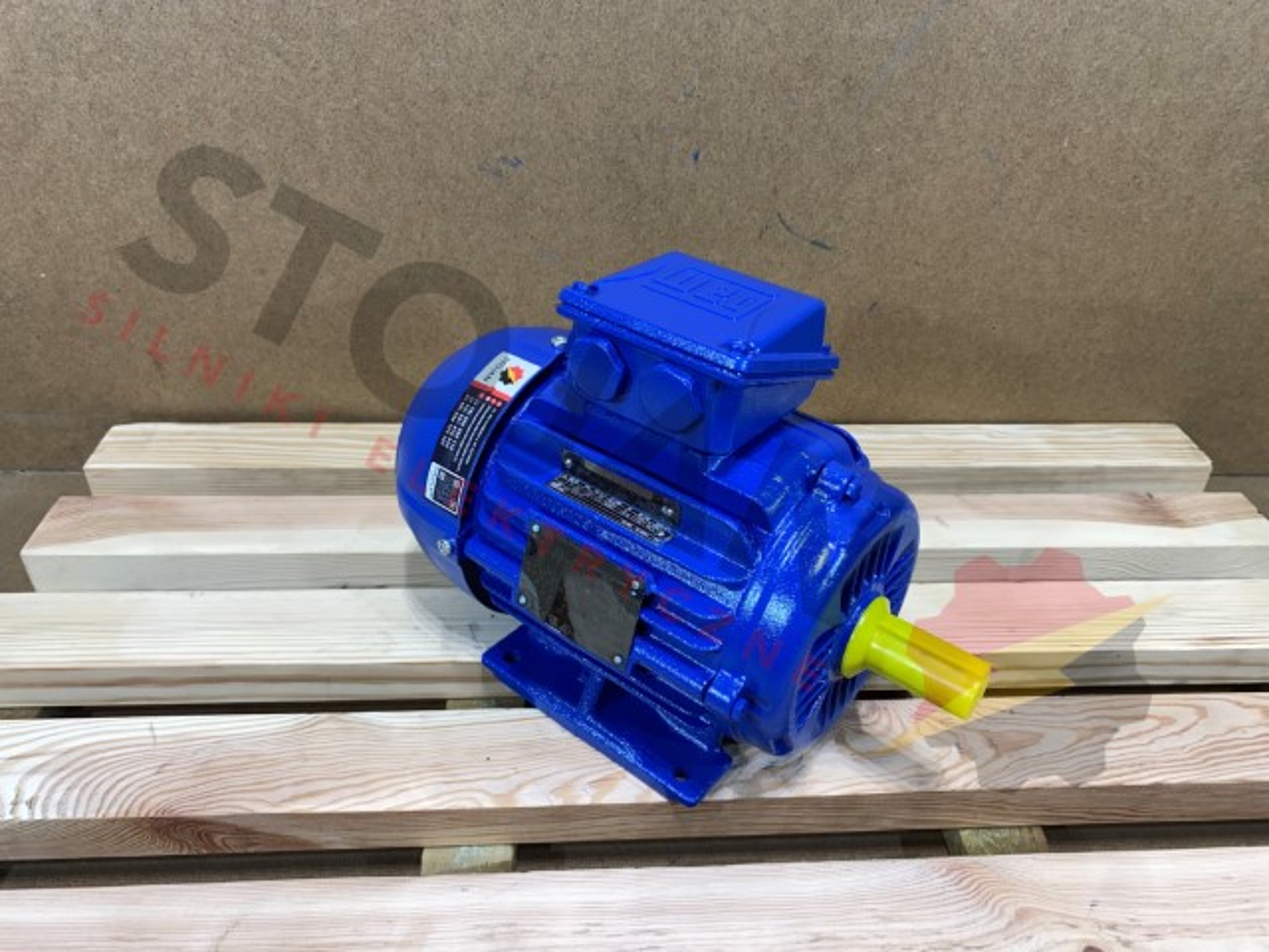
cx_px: 634
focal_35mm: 26
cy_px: 476
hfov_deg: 67.3
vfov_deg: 53.1
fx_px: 953
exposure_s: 1/109
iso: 32
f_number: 1.8
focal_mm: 4.25
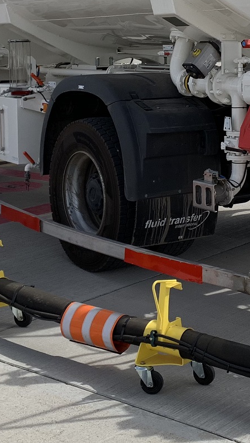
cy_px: 107
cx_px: 229
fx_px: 837
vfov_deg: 29.3
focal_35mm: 71
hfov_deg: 16.7
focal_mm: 4.25
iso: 25
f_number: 1.8
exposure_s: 1/2915
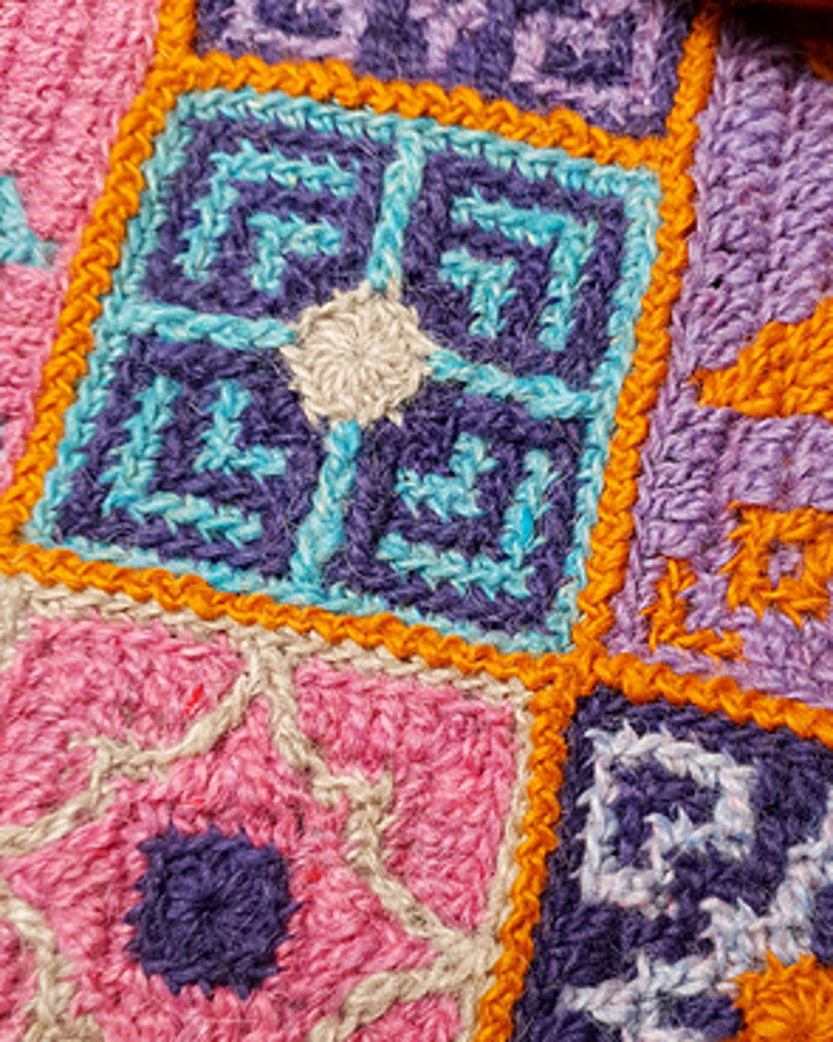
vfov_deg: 41.8
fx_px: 1357
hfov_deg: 33.4
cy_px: 621
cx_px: 635
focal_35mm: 44
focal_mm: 4.3
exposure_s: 1/50
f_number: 1.5
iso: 160
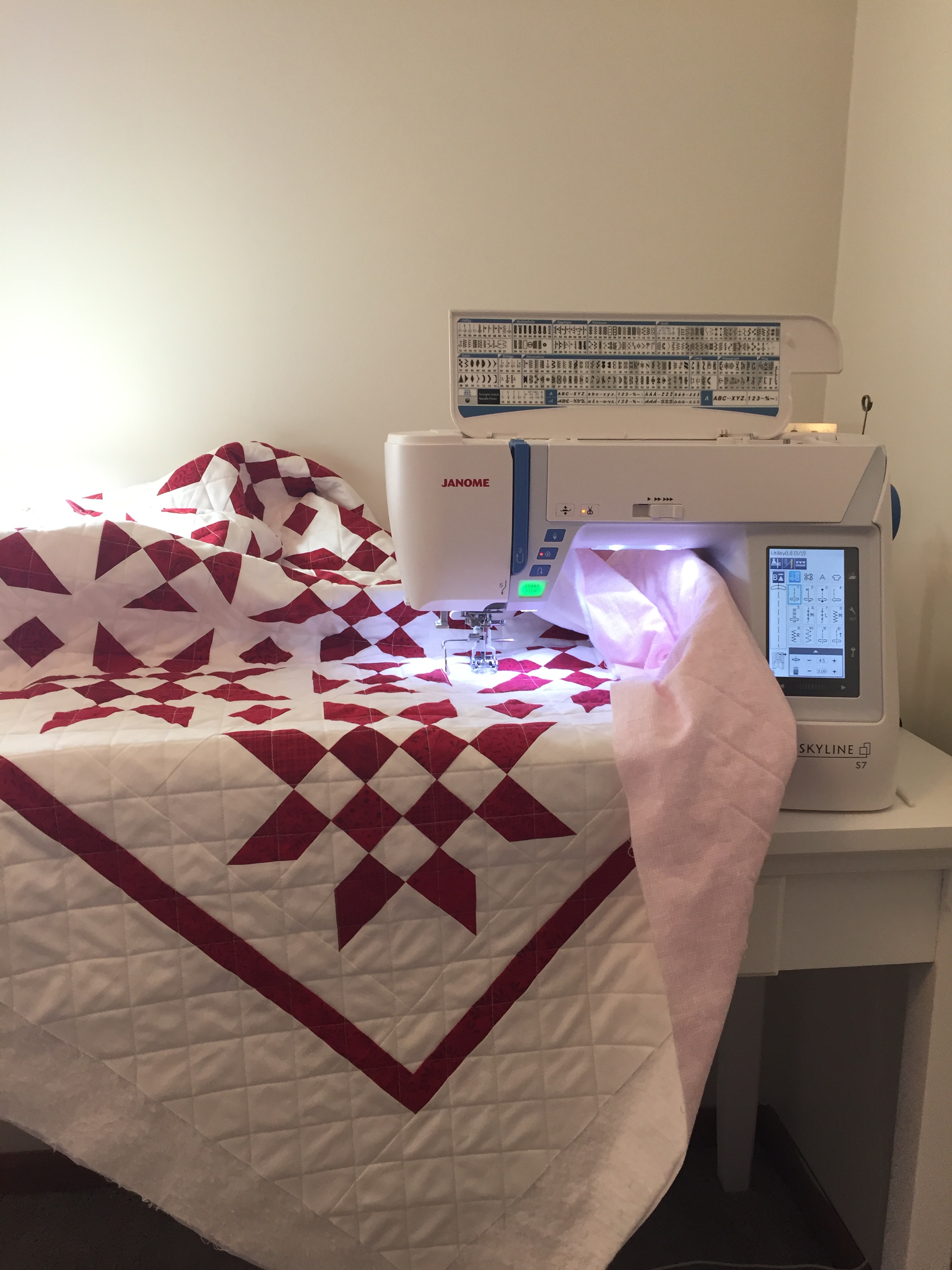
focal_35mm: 29
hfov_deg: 48.2
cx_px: 476
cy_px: 635
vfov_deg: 61.7
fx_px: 1063
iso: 32
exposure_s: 1/30
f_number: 2.2
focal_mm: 4.15
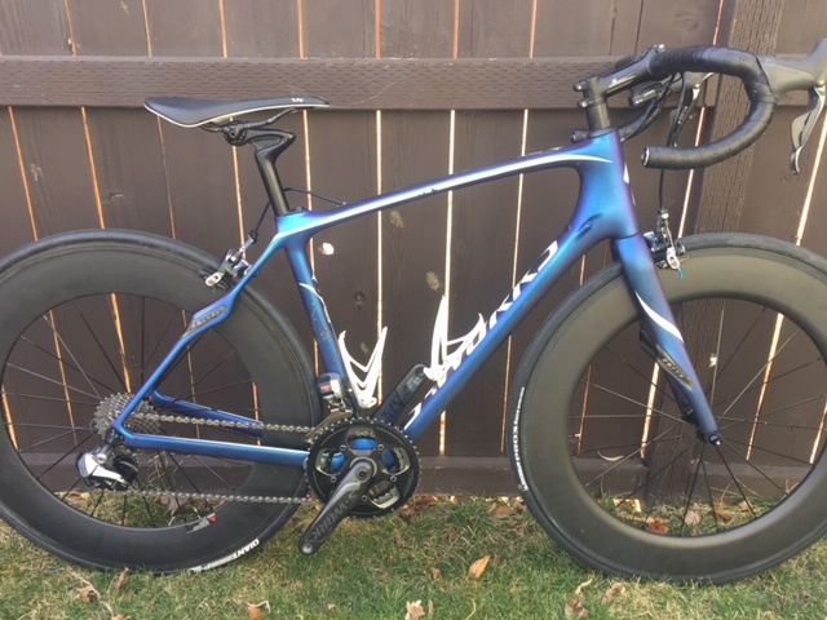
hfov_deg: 61.7
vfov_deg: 48.2
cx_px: 414
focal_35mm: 29
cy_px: 310
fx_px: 693
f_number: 2.2
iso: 40
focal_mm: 4.15
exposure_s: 1/120
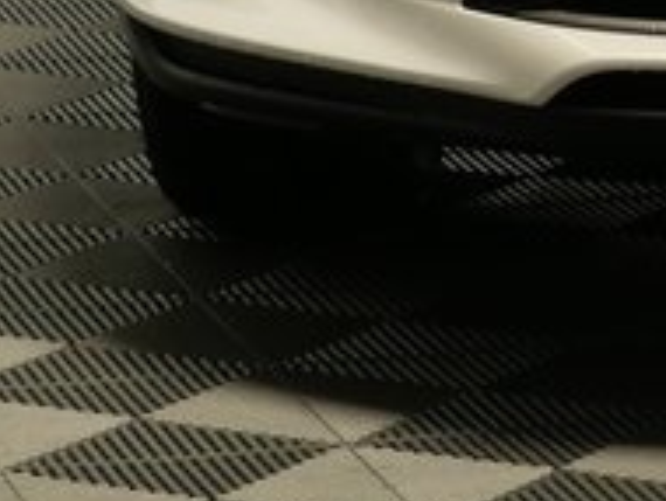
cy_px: -543
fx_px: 6222
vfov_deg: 4.5
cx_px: 1003
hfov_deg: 6.1
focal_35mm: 323
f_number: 5.6
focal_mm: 30
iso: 250
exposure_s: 1/200
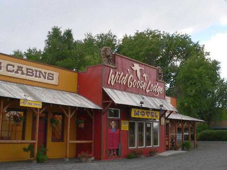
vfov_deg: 34.3
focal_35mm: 42
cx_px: 109
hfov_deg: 44.8
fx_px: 275
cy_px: 74
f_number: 2.8
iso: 100
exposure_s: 1/500
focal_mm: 6
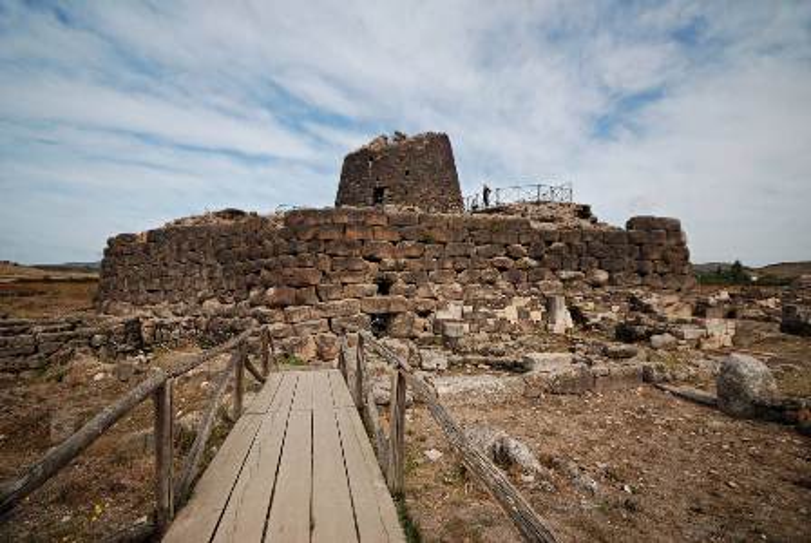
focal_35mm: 15
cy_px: 272
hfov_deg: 100.3
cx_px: 406
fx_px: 338
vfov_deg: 77.5
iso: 110
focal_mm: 10
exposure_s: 1/125
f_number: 5.6
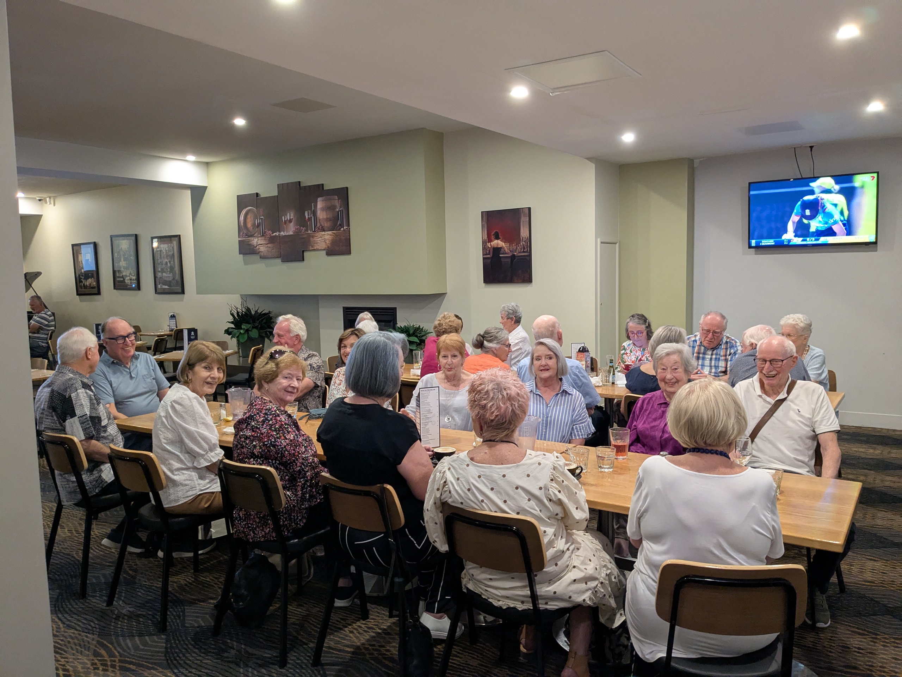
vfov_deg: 51.4
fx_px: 704
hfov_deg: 65.3
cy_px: 338
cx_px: 451
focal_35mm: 27
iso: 326
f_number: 1.73
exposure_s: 1/50
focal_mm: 4.38
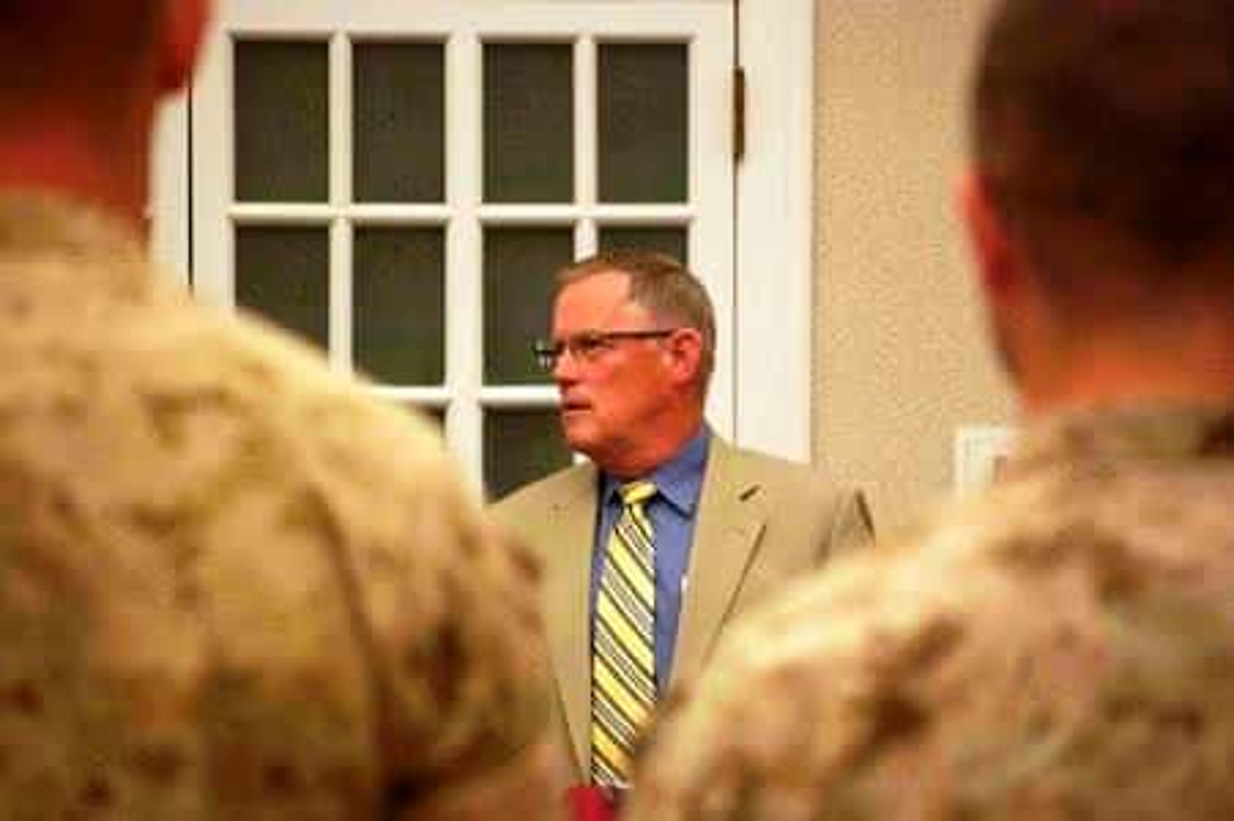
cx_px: 617
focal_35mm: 180
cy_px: 410
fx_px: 6165
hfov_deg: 11.4
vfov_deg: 7.6
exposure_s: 1/50
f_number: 4.8
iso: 1600
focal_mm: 120
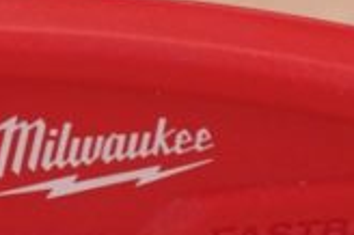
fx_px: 10943
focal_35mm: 1114
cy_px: 239
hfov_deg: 1.9
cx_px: -16
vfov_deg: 1.2
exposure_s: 1/200
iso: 3200
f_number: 5.6
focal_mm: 140
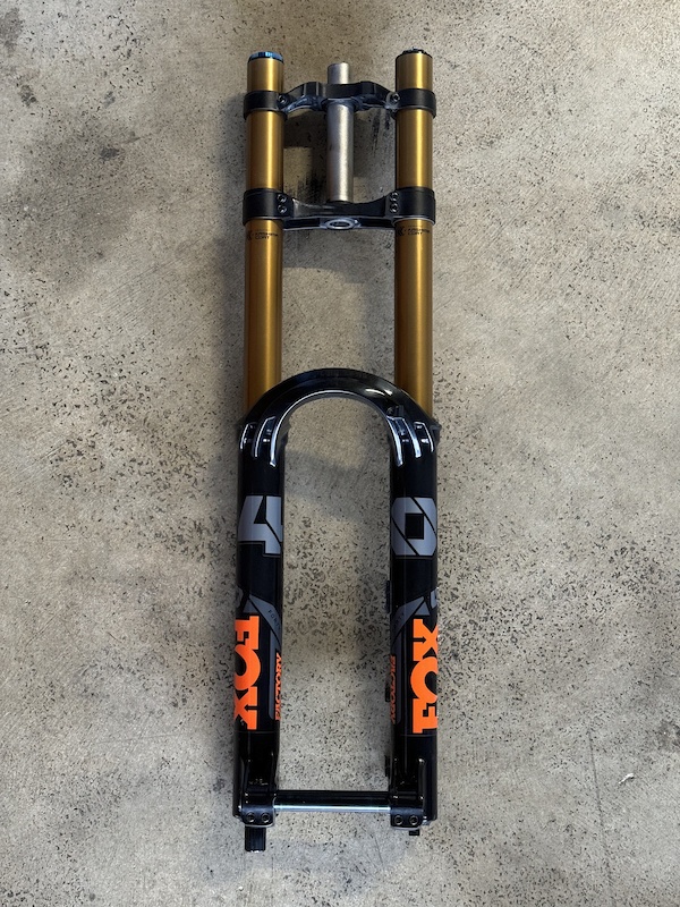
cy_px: 454
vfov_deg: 39.7
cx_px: 340
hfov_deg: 30.3
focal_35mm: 48
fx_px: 1257
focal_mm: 6.76
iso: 320
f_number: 1.78
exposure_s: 1/40
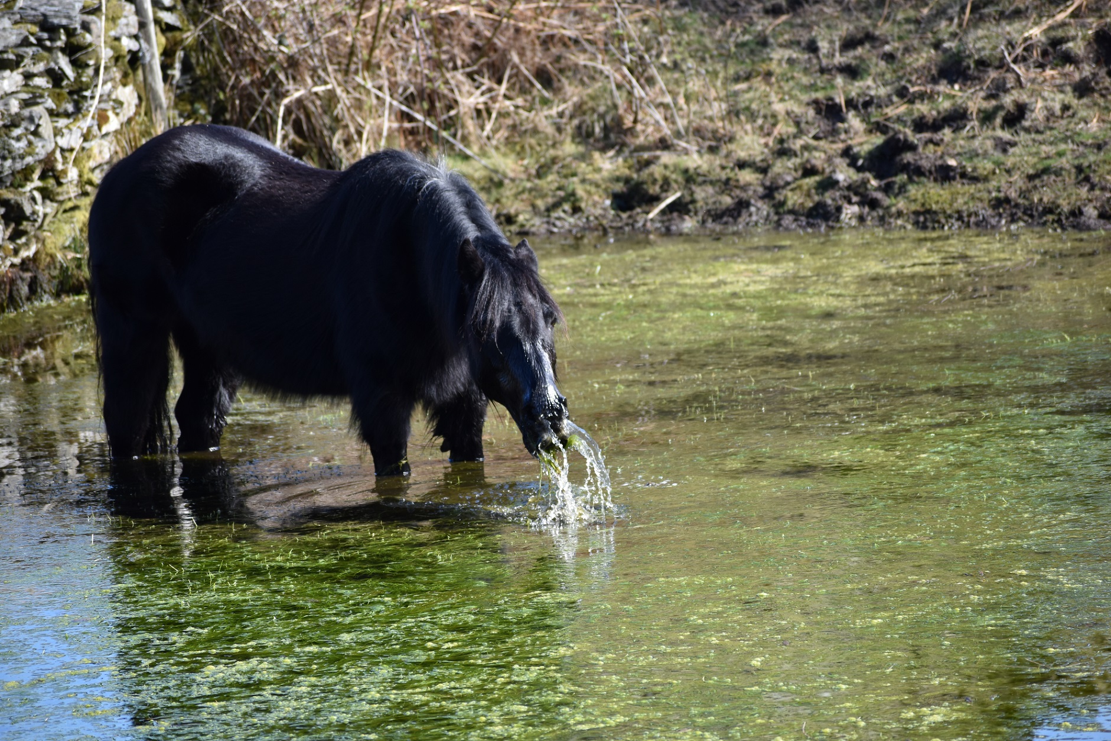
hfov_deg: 7.6
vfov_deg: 5.1
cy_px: 370
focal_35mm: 270
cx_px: 556
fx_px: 8332
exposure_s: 1/500
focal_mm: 180
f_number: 5.3
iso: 280
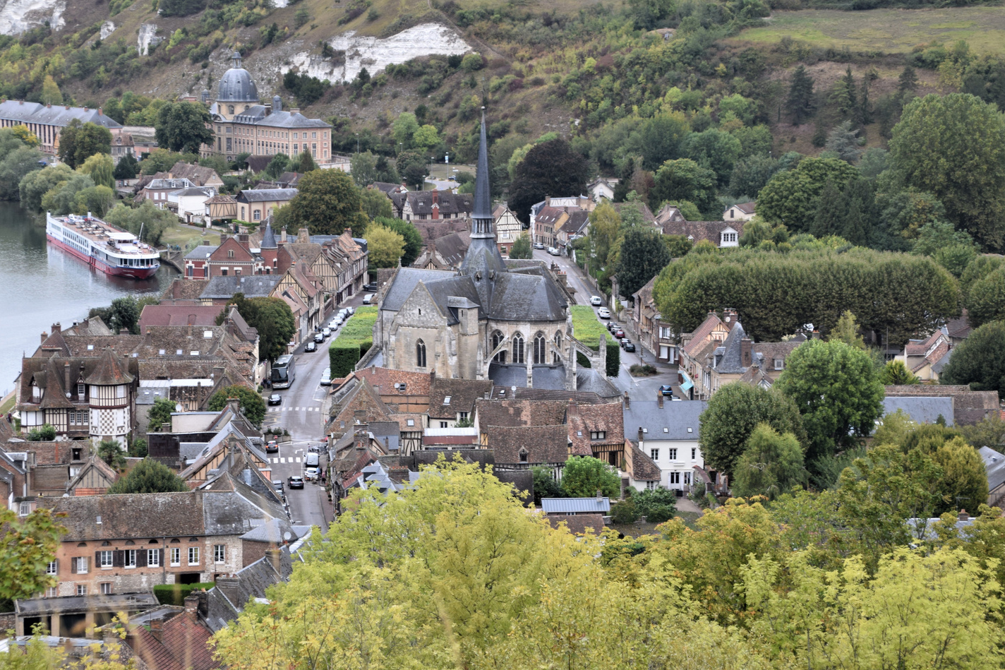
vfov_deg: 13.8
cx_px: 494
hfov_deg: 20.6
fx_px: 2763
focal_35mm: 99
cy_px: 312
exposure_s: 1/160
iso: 400
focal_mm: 58
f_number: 6.3
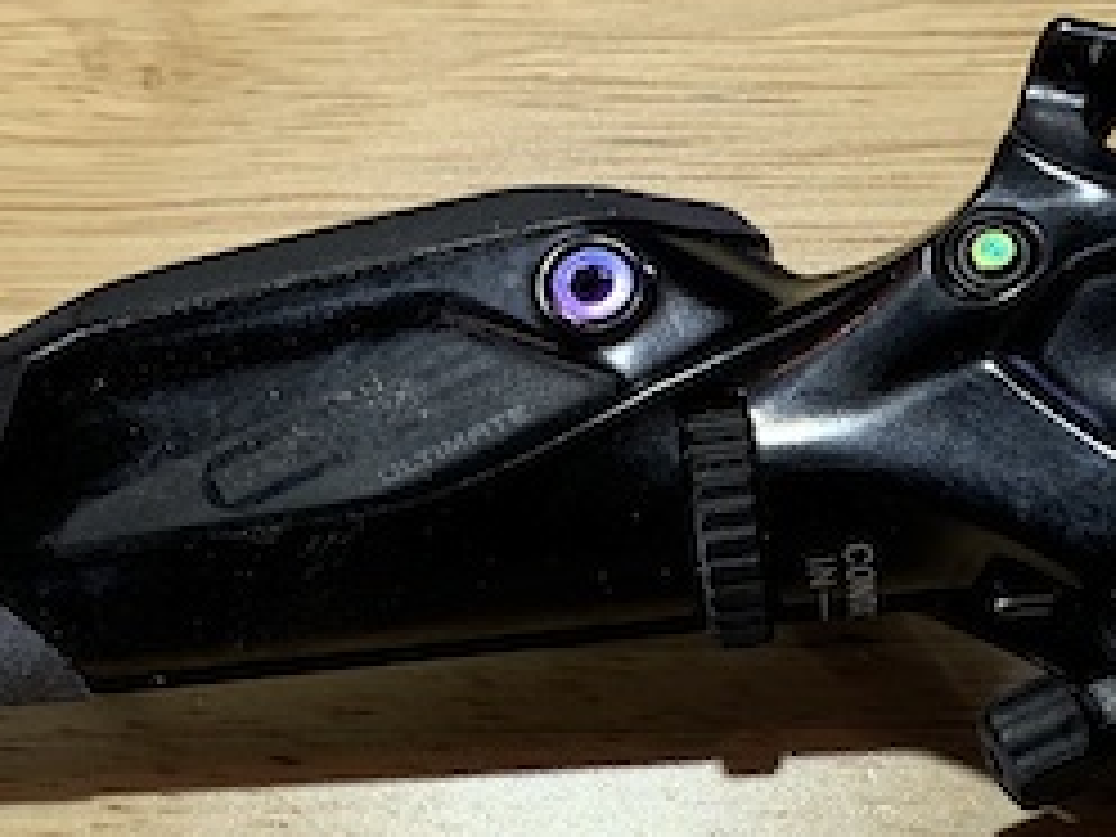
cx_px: 792
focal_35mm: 84
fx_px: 2708
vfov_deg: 17.2
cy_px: 832
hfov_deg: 23.1
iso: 25
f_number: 1.8
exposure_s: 1/275
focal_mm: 4.25
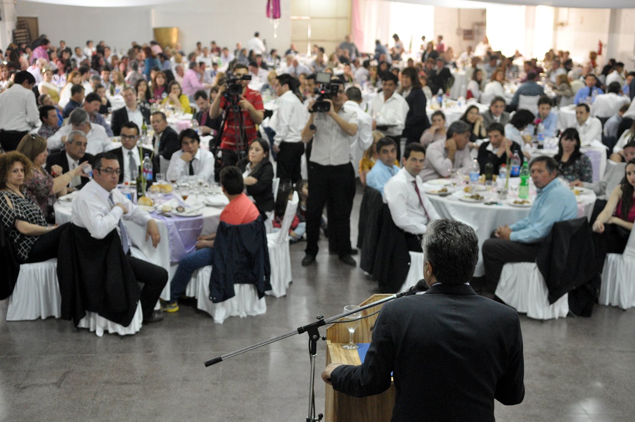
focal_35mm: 48
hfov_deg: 41.2
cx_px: 318
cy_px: 211
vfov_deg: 28.0
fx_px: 846
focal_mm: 32
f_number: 2.8
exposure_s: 1/60
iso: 1600
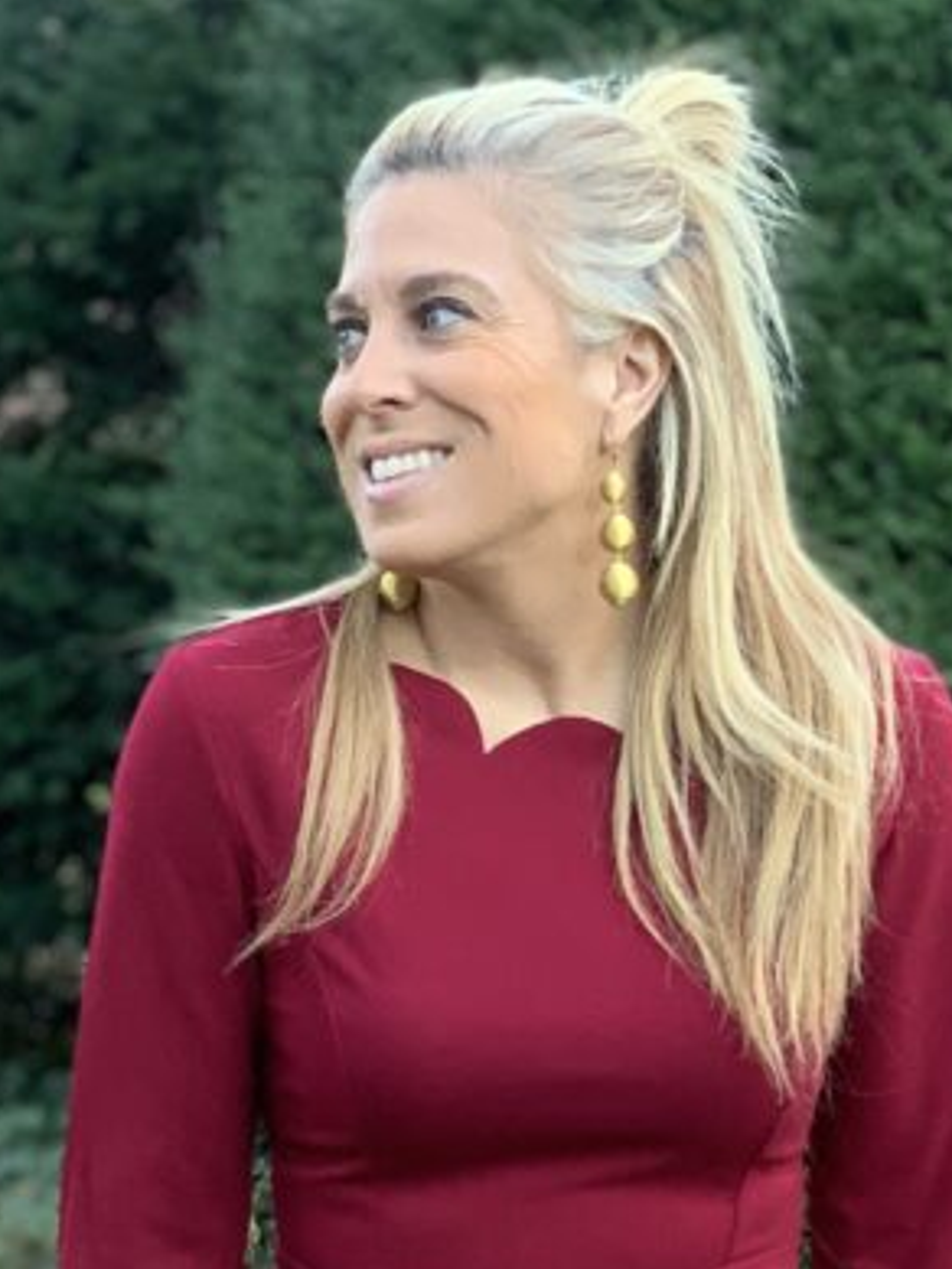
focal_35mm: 137
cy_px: 1615
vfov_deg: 13.9
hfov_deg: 10.8
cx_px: 447
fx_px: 5021
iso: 100
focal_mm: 6
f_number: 2.4
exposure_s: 1/122
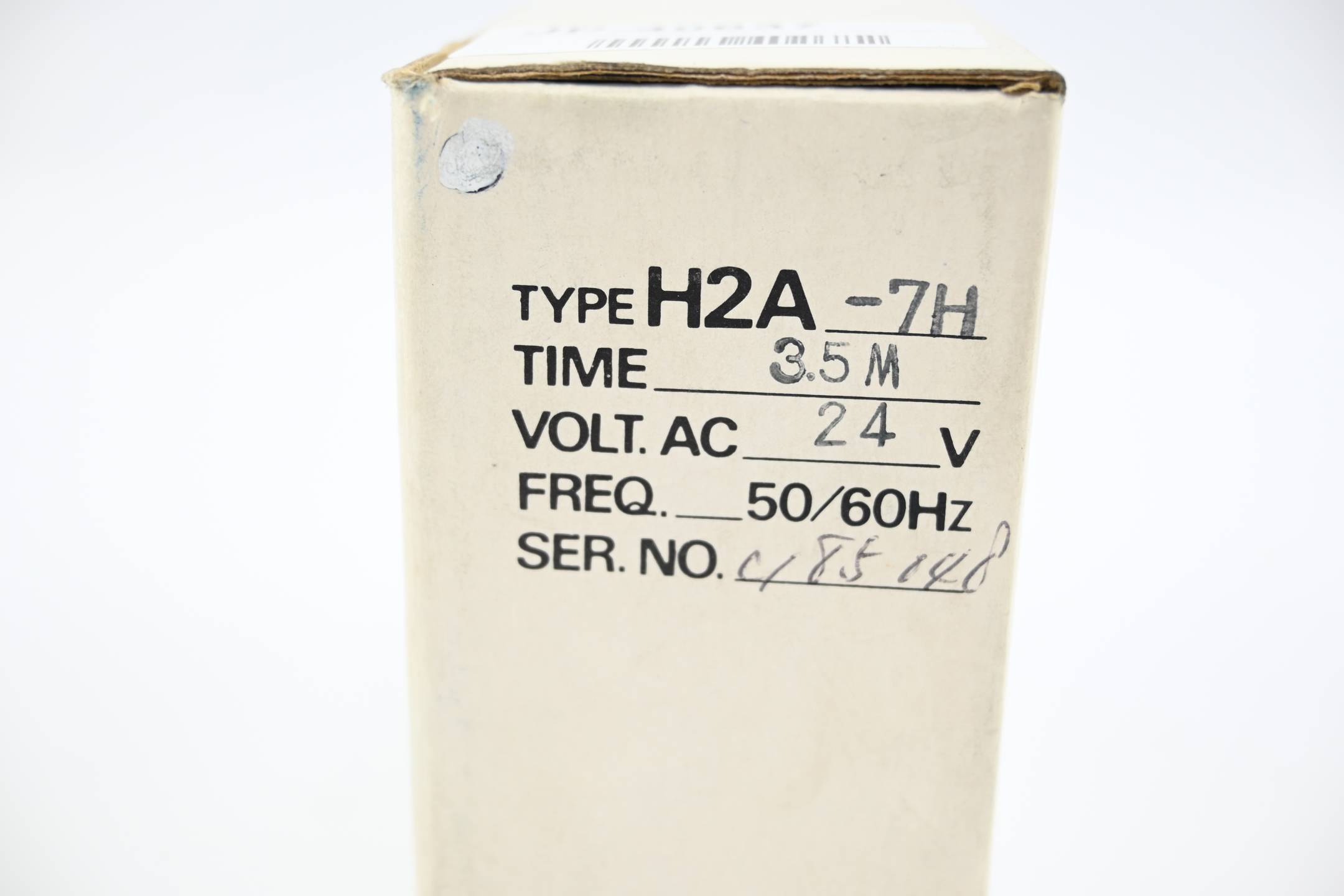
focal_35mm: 41
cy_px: 448
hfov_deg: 47.2
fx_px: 1540
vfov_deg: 32.4
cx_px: 672
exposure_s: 1/40
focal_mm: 27.5
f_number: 4.5
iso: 110
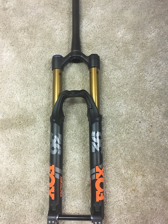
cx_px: 84
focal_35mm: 29
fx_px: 188
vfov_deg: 61.7
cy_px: 112
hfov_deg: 48.2
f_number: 2.2
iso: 200
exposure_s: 1/20
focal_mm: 4.15
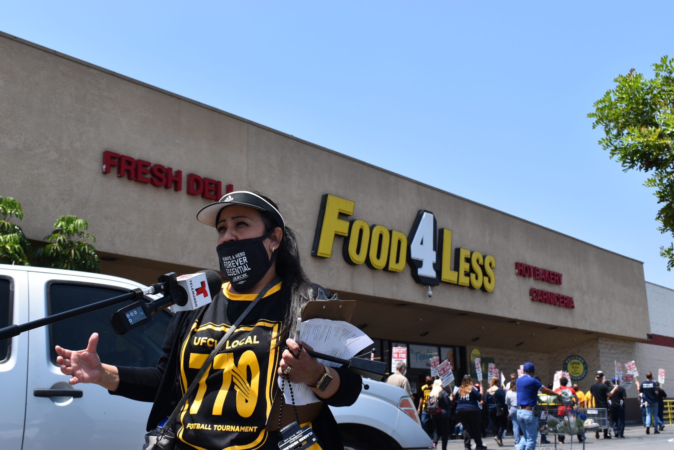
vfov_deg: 30.9
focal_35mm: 44
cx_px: 337
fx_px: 814
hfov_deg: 45.0
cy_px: 225
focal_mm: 29
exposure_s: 1/320
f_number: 9
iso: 200
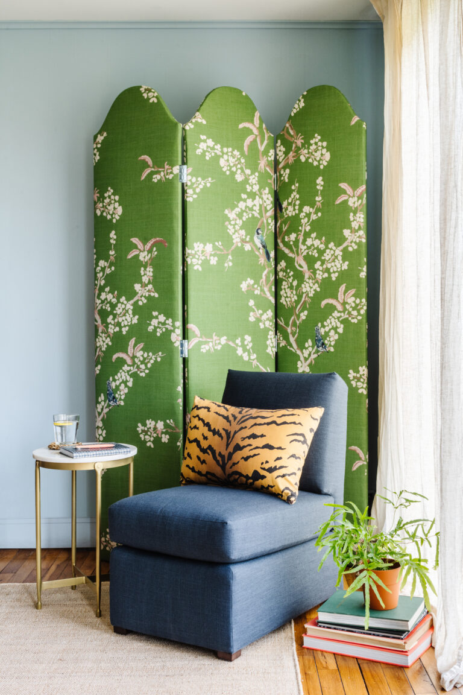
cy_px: 348
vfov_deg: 43.6
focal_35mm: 45
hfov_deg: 29.9
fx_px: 868
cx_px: 232
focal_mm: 45
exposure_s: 1/6
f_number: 18
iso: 320
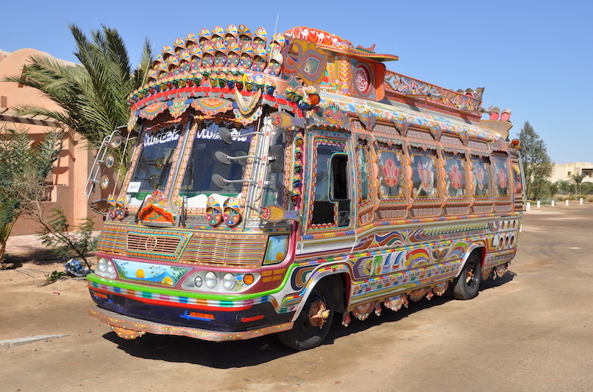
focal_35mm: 36
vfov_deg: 36.7
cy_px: 196
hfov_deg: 53.2
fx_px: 591
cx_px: 296
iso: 200
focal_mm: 24
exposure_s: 1/320
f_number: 9
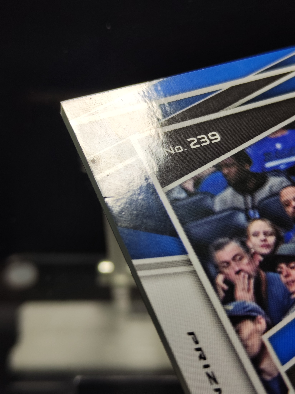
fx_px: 534
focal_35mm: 47
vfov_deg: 40.4
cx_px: 148
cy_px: 197
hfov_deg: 30.9
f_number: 1.88
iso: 50
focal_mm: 5.59
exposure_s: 1/230
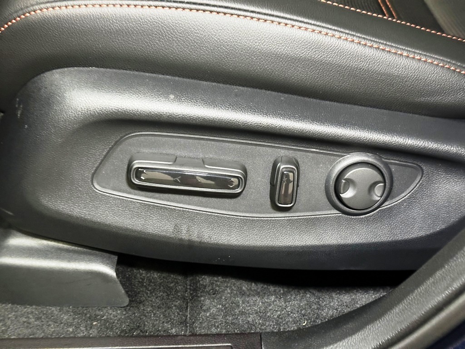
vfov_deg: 30.3
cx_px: 232
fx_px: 645
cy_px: 174
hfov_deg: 39.7
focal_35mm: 48
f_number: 1.78
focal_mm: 6.86
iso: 640
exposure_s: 1/24
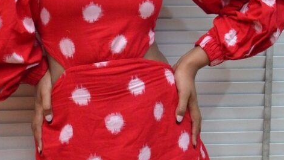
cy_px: 40
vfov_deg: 8.7
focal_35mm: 140
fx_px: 1054
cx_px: 115
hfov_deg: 15.3
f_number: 9
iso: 2500
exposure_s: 1/125
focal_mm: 40
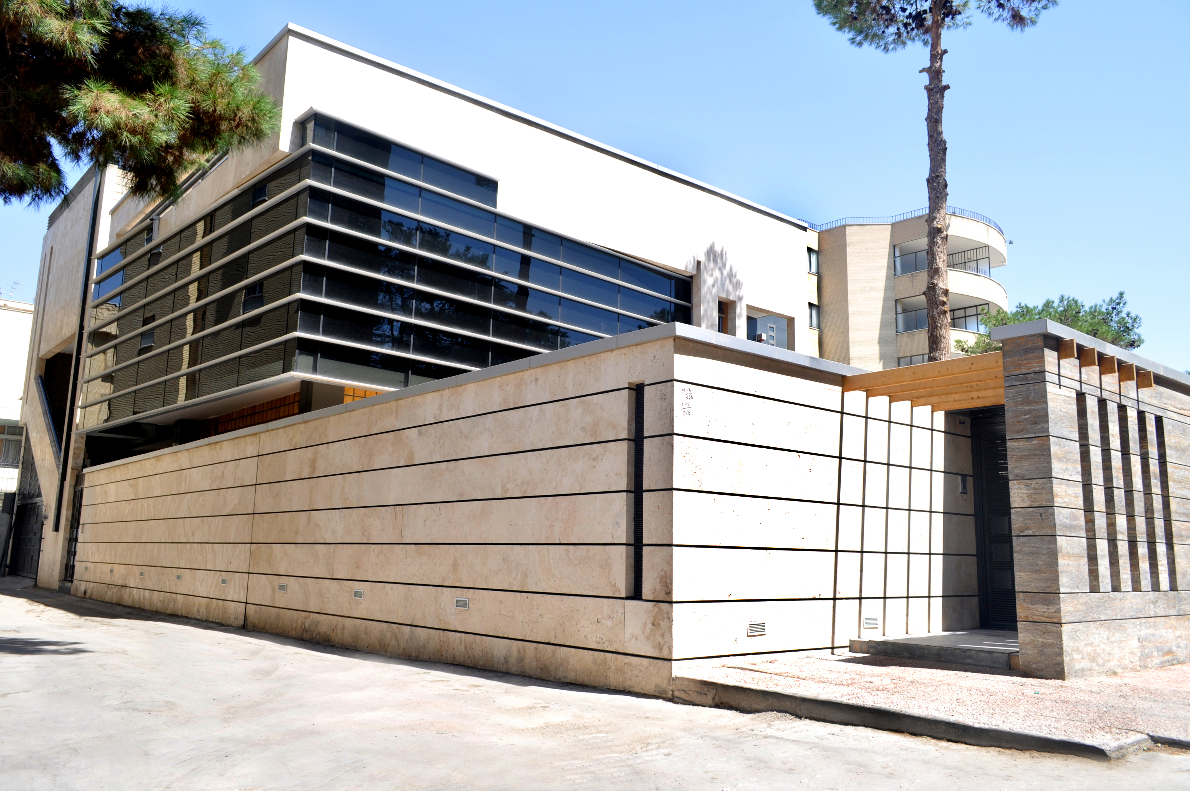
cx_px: 595
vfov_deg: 47.8
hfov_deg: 67.4
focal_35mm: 27
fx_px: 891
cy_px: 396
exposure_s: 1/200
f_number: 7.1
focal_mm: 18
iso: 200
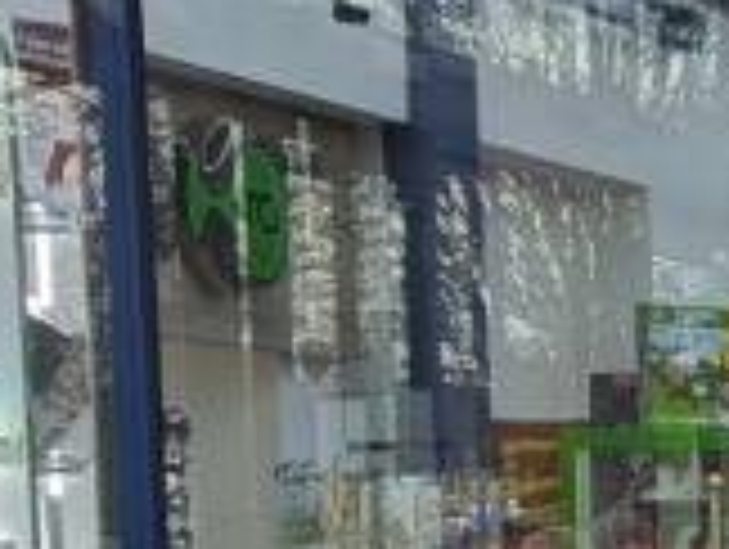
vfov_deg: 8.2
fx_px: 3733
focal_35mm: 177
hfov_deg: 9.6
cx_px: 1865
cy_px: 936
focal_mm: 6.81
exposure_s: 1/147
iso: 38
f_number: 1.85
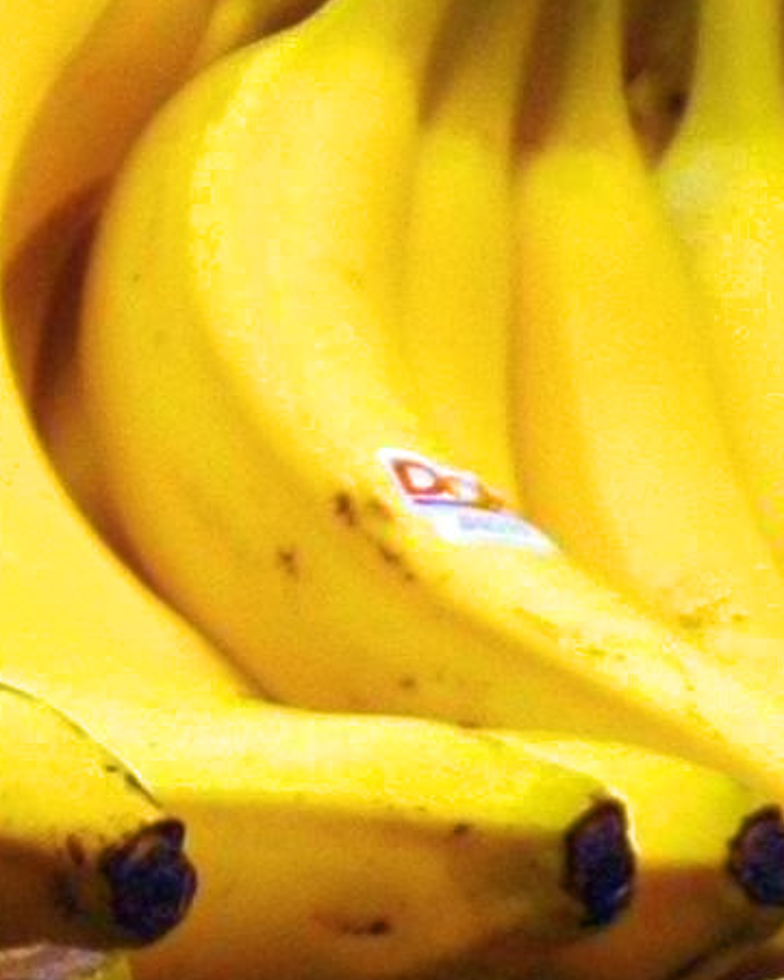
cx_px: 1079
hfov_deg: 2.5
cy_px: 2116
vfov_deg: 3.1
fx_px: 17690
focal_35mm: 610
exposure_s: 1/160
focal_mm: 65
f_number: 4.5
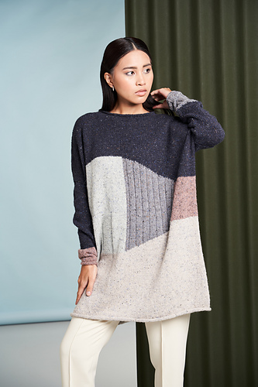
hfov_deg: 19.4
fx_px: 753
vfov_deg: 28.9
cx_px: 129
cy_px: 194
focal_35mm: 70
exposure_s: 1/125
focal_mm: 70
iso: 100
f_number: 5.6
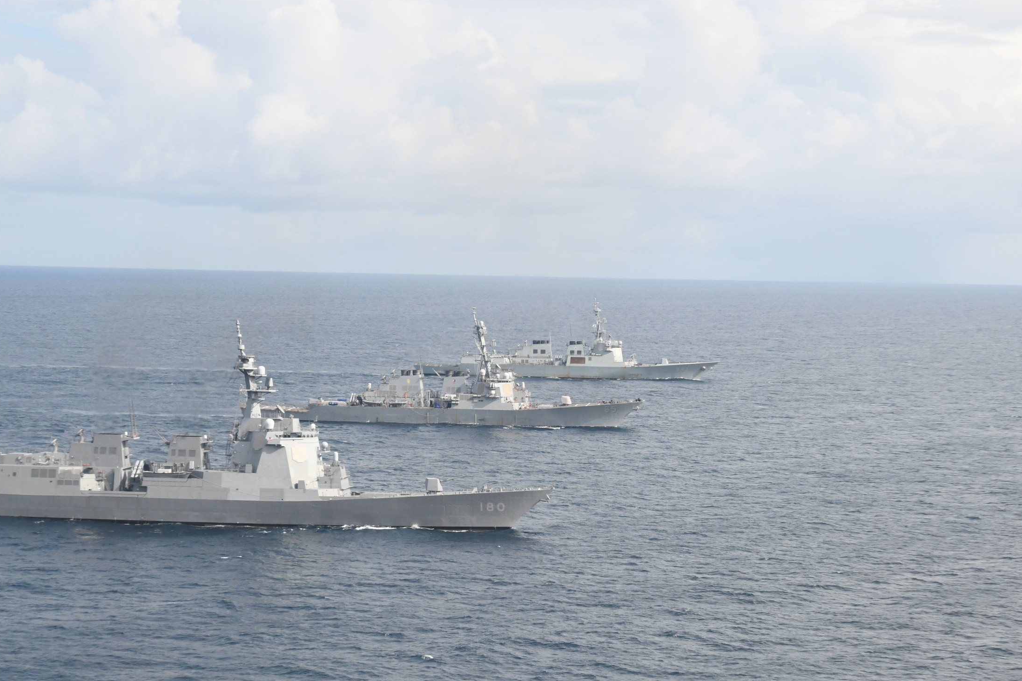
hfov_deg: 21.7
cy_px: 384
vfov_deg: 14.5
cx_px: 500
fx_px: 2668
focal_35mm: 94
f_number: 9
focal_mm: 50
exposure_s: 1/1000
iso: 800
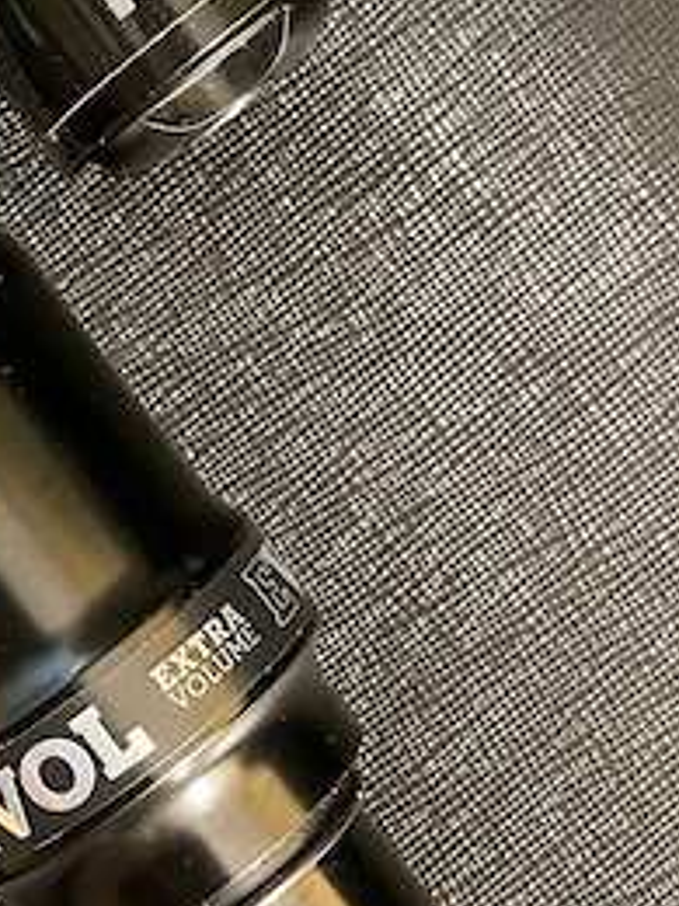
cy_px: 498
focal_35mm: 80
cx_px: -7
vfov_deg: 24.4
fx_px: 2092
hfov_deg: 18.0
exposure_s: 1/30
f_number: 1.6
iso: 640
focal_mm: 4.2
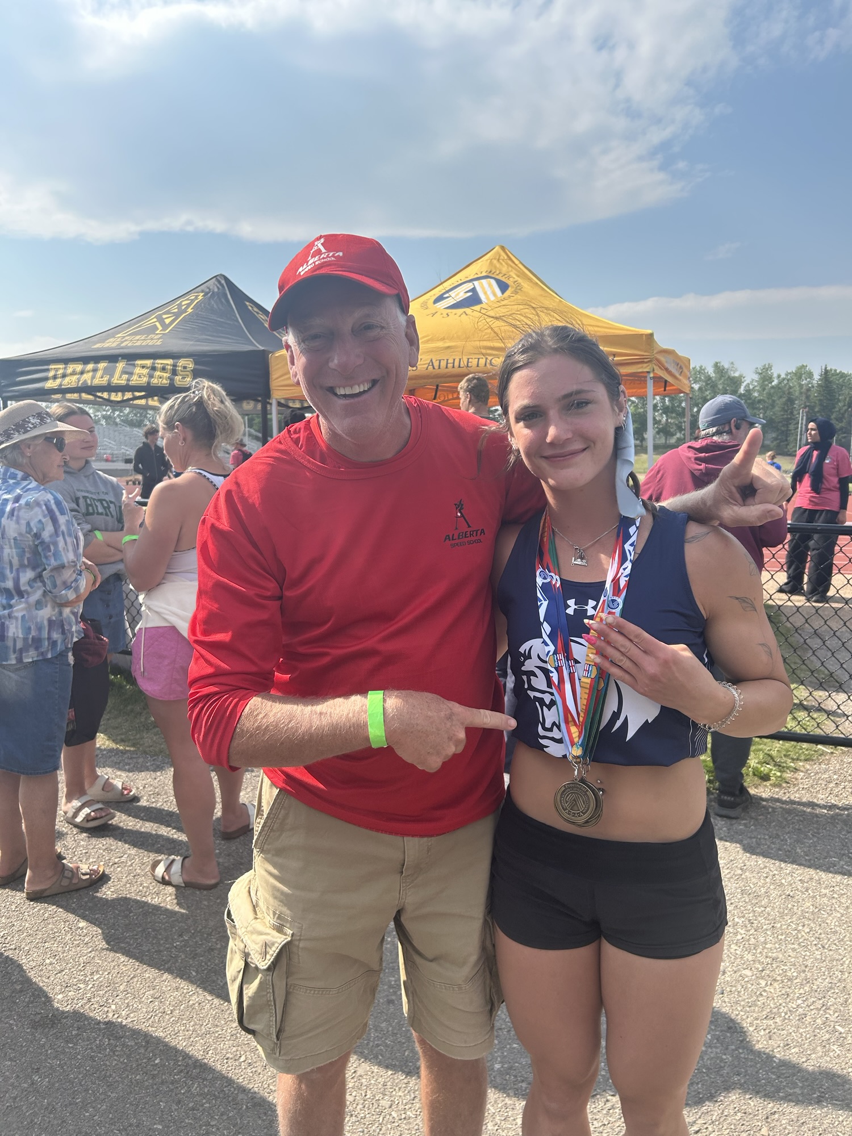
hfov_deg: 53.1
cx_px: 426
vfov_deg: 67.3
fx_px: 853
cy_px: 568
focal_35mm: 26
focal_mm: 5.7
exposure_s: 1/2762
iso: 50
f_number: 1.5
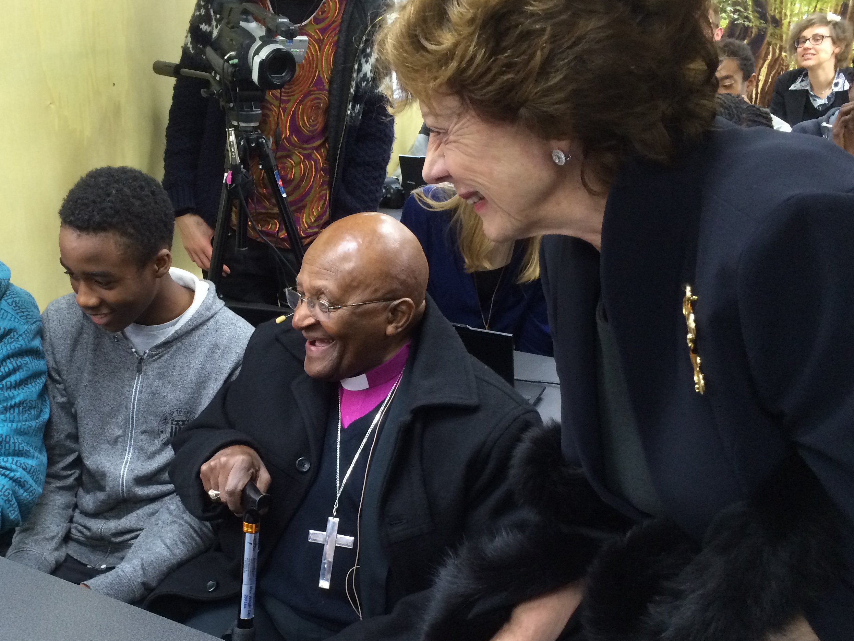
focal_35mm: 38
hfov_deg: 48.5
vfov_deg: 37.5
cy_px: 396
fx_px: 937
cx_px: 318
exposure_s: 1/30
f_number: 2.2
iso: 200
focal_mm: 4.15
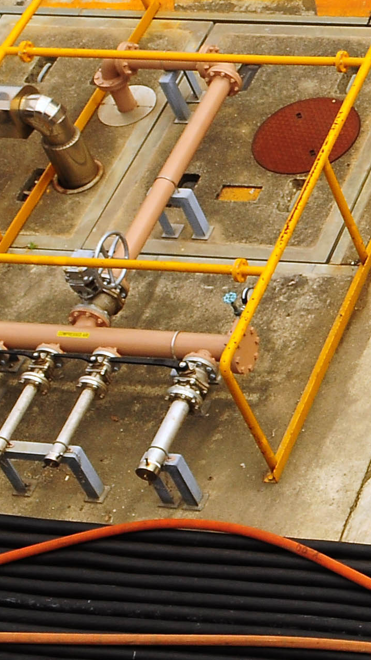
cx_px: 926
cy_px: 47
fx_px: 1855
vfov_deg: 19.7
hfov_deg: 9.9
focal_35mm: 106
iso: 200
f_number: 8
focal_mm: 20
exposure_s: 1/320
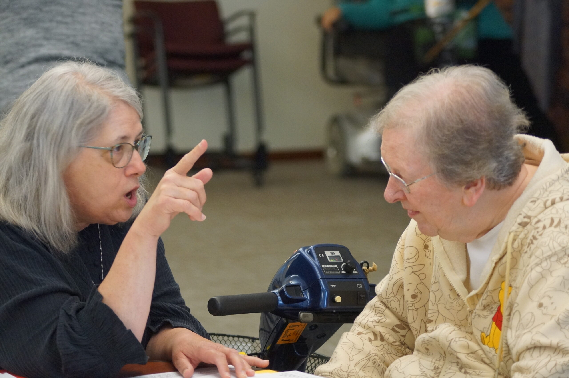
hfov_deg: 13.7
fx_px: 2369
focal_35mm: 150
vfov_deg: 9.1
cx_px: 284
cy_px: 189
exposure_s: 1/80
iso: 1600
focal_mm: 100
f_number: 4
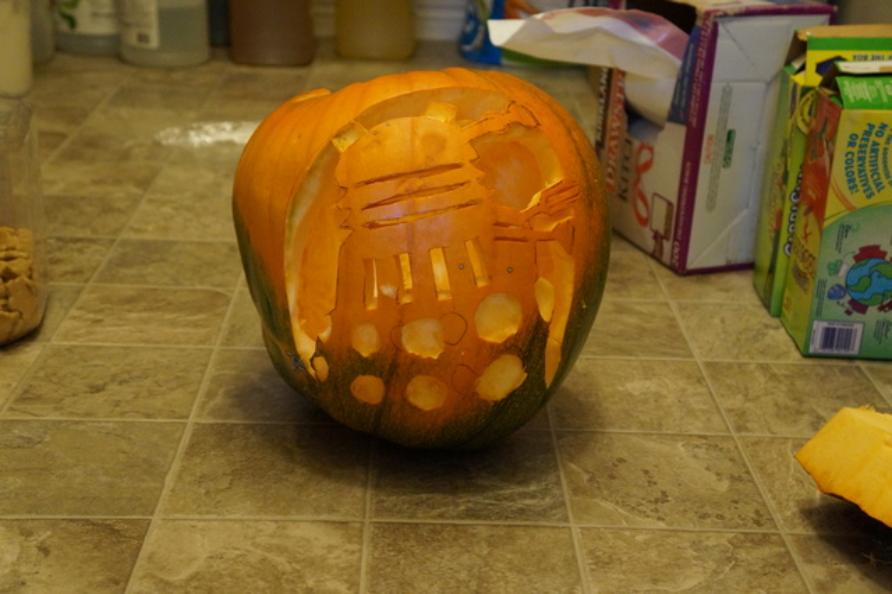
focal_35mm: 52
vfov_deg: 25.7
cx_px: 446
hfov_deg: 37.9
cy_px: 297
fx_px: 1300
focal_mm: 35
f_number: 4.5
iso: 3200
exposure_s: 1/50
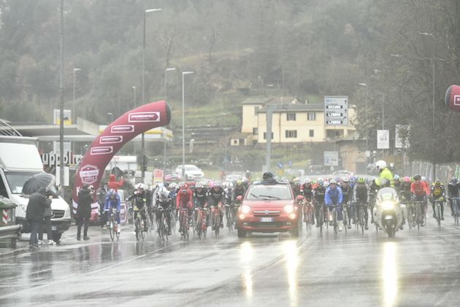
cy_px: 154
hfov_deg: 15.2
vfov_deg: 10.2
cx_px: 230
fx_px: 1726
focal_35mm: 135
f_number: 4
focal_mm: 135
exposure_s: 1/1250
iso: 1600
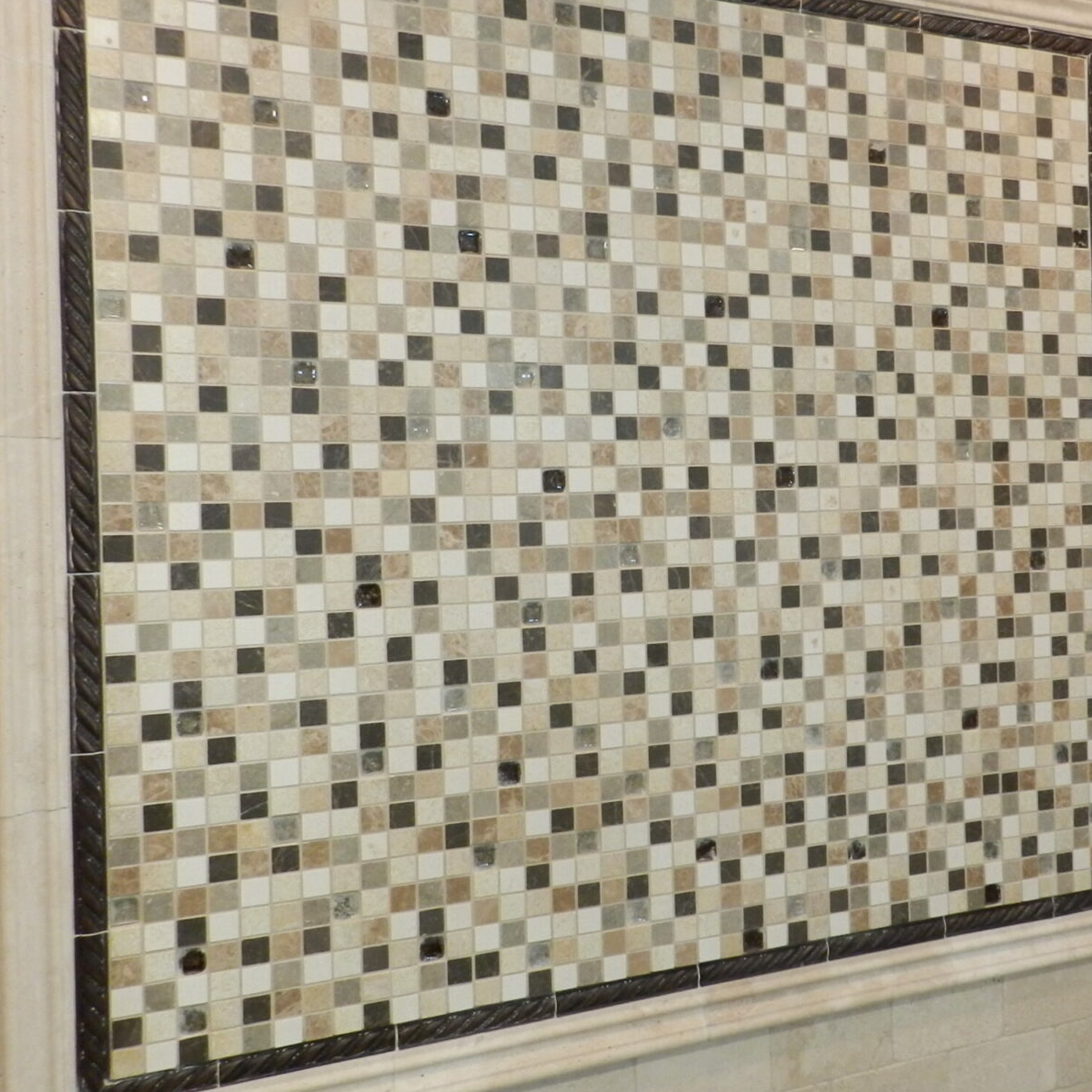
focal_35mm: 35
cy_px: 516
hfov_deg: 46.3
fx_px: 1249
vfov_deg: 47.2
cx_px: 744
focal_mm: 4
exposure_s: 1/20
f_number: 3.4
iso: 400
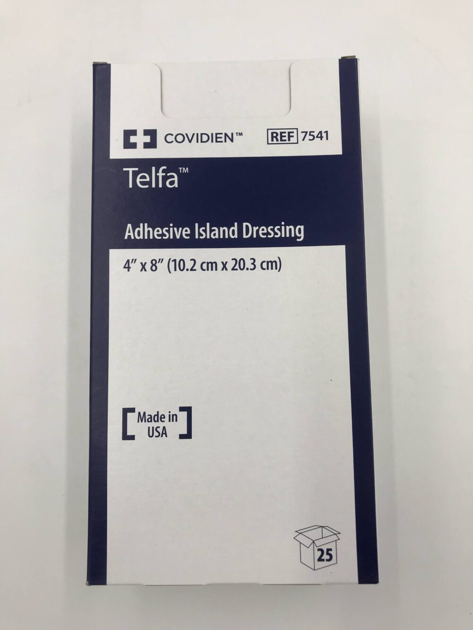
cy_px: 315
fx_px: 510
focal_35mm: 28
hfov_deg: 49.8
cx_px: 236
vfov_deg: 63.4
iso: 20
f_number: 1.8
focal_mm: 3.99
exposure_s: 1/137
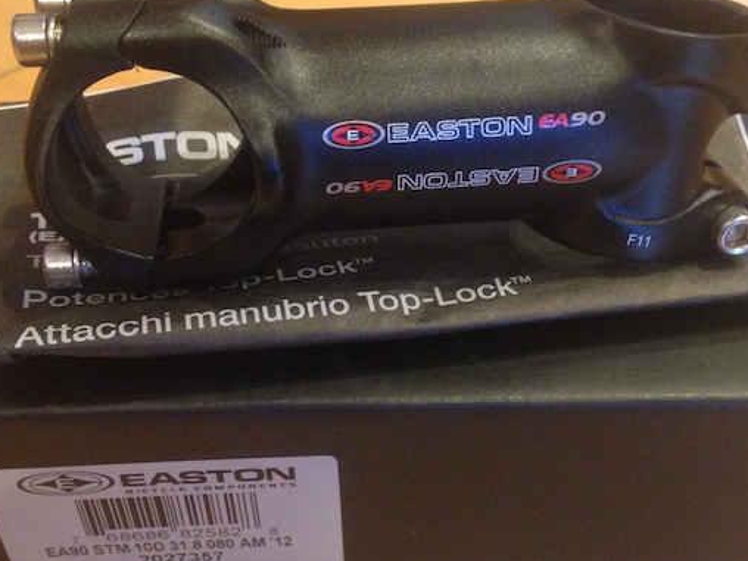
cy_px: 290
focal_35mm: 52
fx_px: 1124
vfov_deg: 28.0
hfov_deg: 36.8
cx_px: 380
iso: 320
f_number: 2.4
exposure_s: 1/20
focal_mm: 4.12
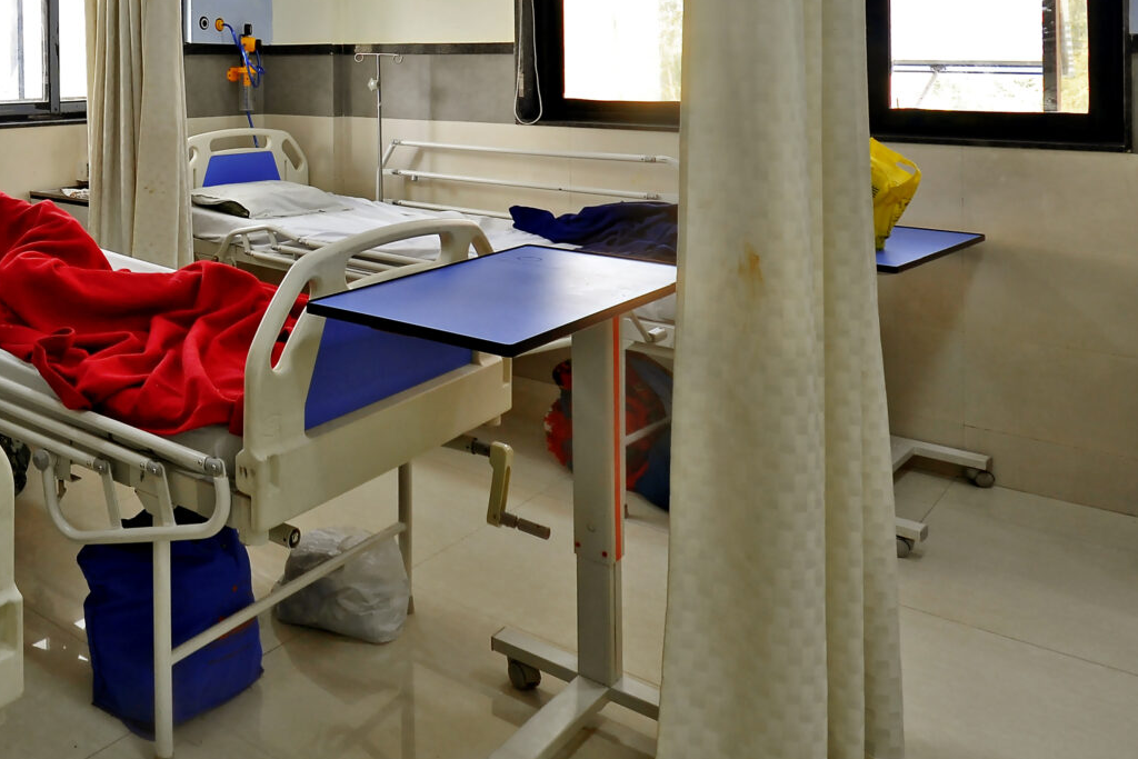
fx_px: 948
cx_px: 51
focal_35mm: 30
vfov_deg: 41.4
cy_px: 129
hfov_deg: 52.0
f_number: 8
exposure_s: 1/13
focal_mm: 10
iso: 200
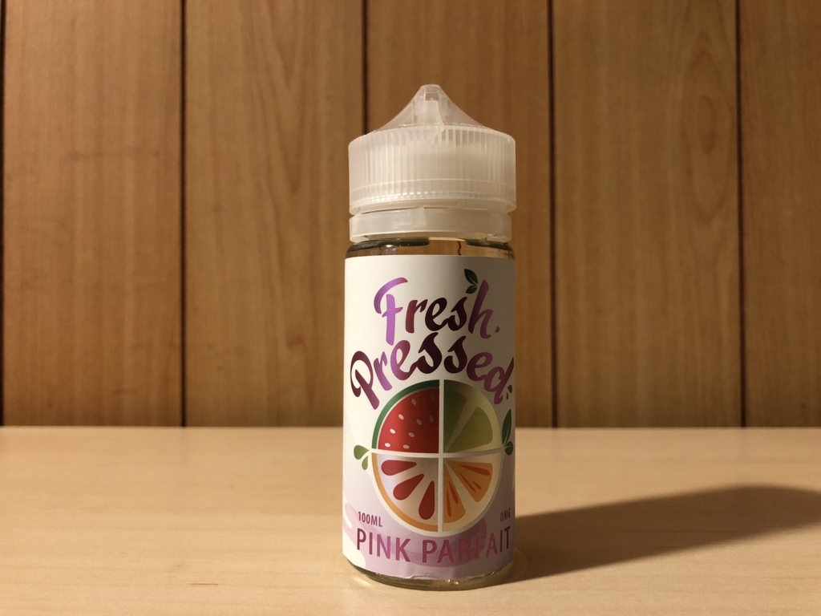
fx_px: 664
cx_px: 410
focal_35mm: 28
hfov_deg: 63.4
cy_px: 308
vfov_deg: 49.7
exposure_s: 1/8
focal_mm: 4
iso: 100
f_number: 1.8
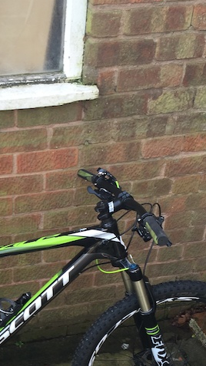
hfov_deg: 21.8
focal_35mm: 53
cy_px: 265
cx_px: 3
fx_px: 515
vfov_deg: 38.4
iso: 32
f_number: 2.2
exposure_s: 1/50
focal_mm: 4.15
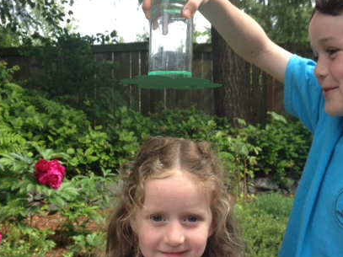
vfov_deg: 26.5
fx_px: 545
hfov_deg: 34.9
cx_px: 190
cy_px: 153
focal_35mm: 55
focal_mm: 4.28
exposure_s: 1/247
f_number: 2.4
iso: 50
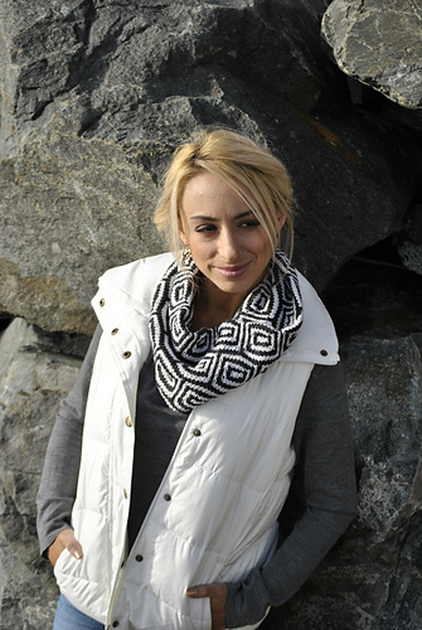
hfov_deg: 16.6
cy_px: 315
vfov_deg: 24.6
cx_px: 211
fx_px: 1446
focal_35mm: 82
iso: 100
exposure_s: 1/800
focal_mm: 55
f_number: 4
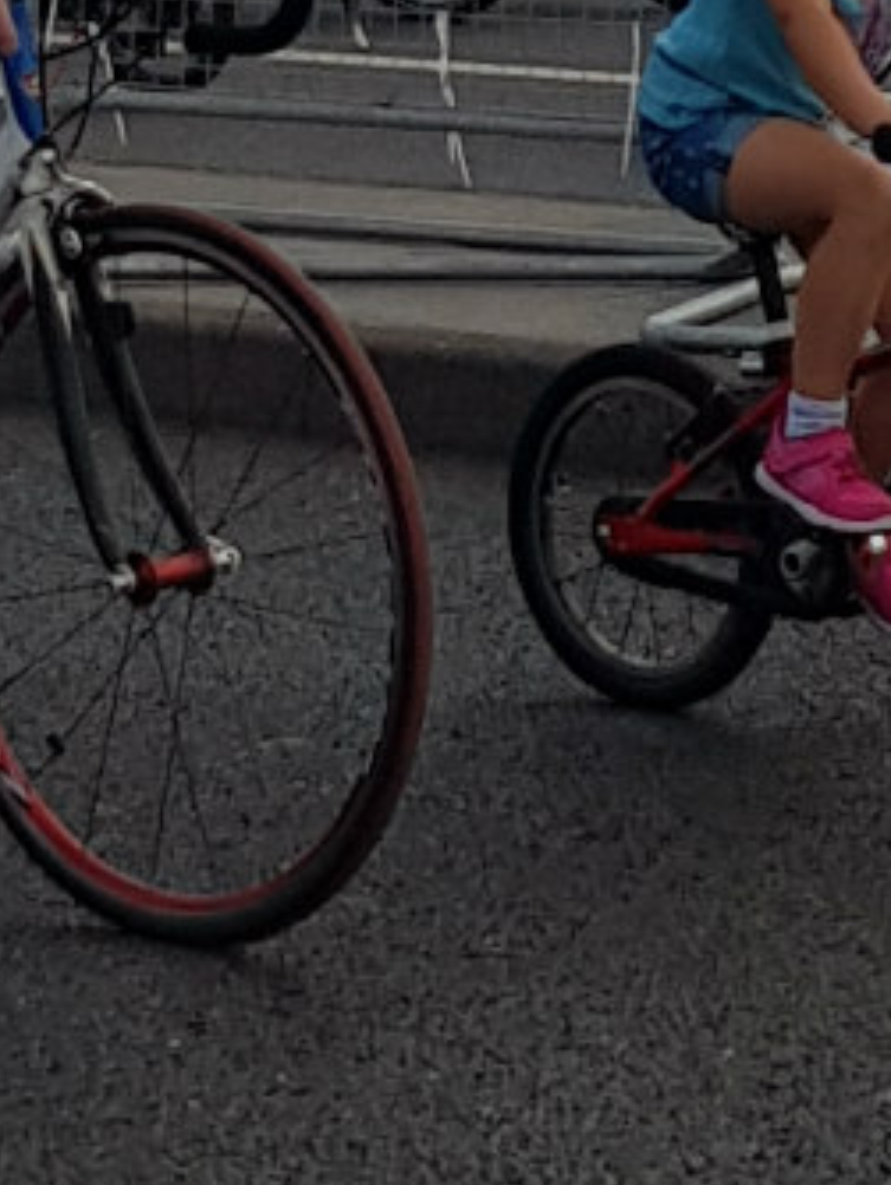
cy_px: -1401
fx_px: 4696
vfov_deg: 12.2
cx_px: 1111
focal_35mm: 137
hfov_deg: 10.6
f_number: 1.7
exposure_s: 1/3640
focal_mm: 4.2
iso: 40
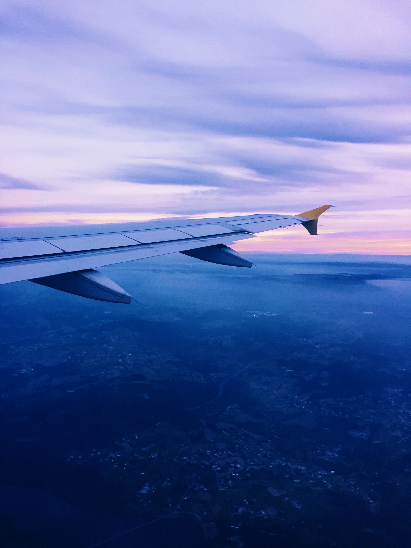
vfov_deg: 61.7
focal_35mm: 29
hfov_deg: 48.2
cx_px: 206
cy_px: 274
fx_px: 459
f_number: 2.2
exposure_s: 1/33
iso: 100
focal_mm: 4.15
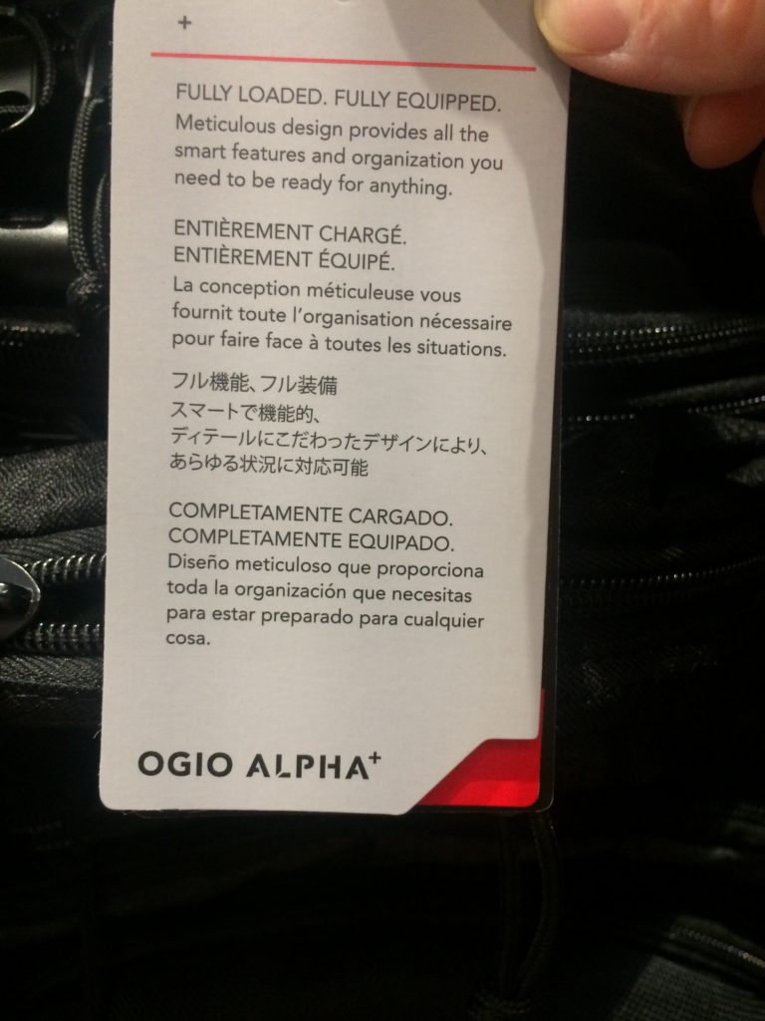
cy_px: 510
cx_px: 382
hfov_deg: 48.2
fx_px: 855
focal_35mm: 29
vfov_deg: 61.7
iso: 320
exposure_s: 1/33
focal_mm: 4.15
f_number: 2.2
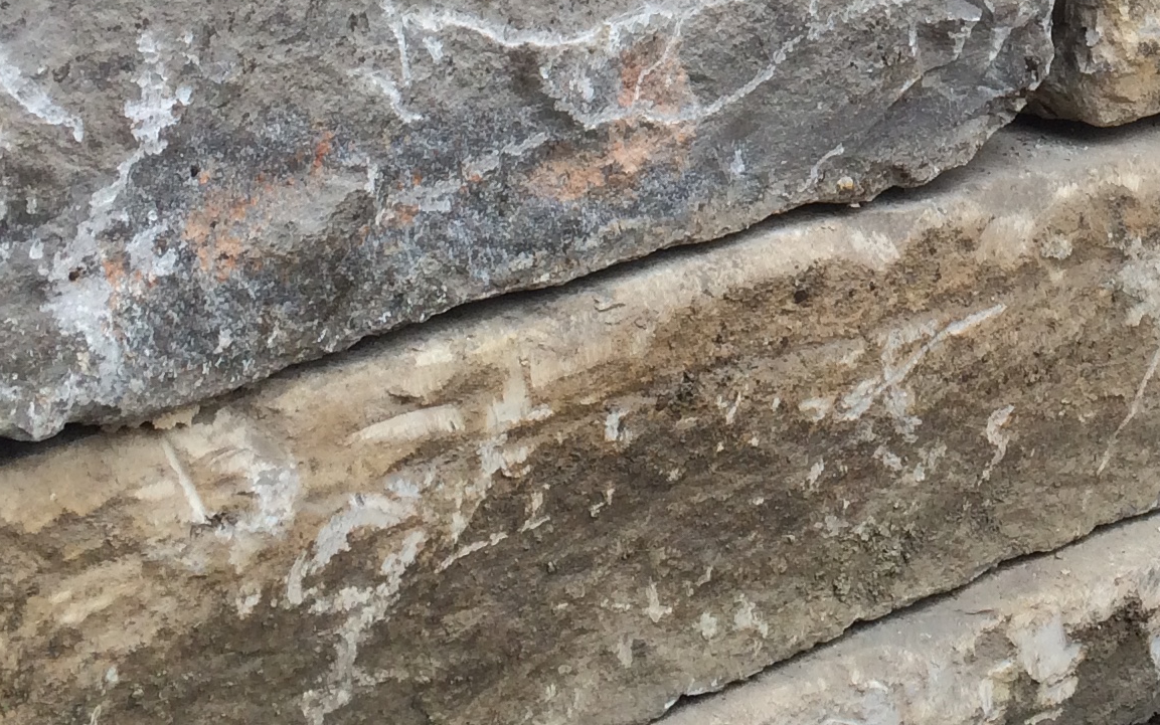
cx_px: 1034
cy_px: -248
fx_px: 2751
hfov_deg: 23.2
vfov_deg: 14.3
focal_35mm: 87
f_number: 2.2
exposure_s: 1/684
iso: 32
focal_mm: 4.15
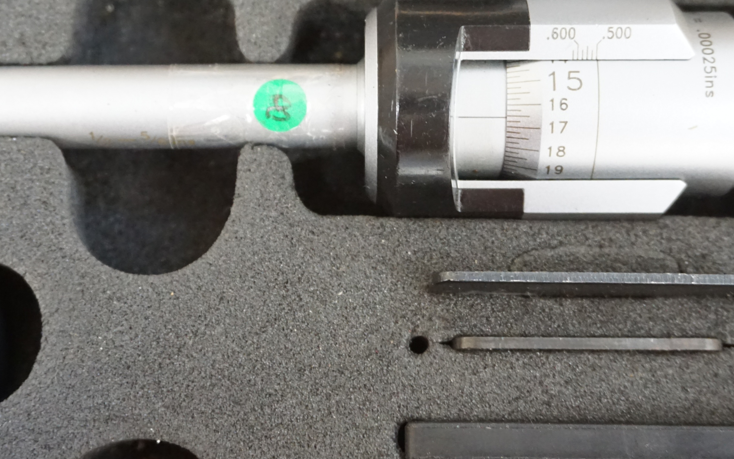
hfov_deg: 35.7
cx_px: 336
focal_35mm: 57
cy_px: 191
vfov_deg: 22.7
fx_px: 1140
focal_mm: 26
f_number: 4.5
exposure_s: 1/15
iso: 3200
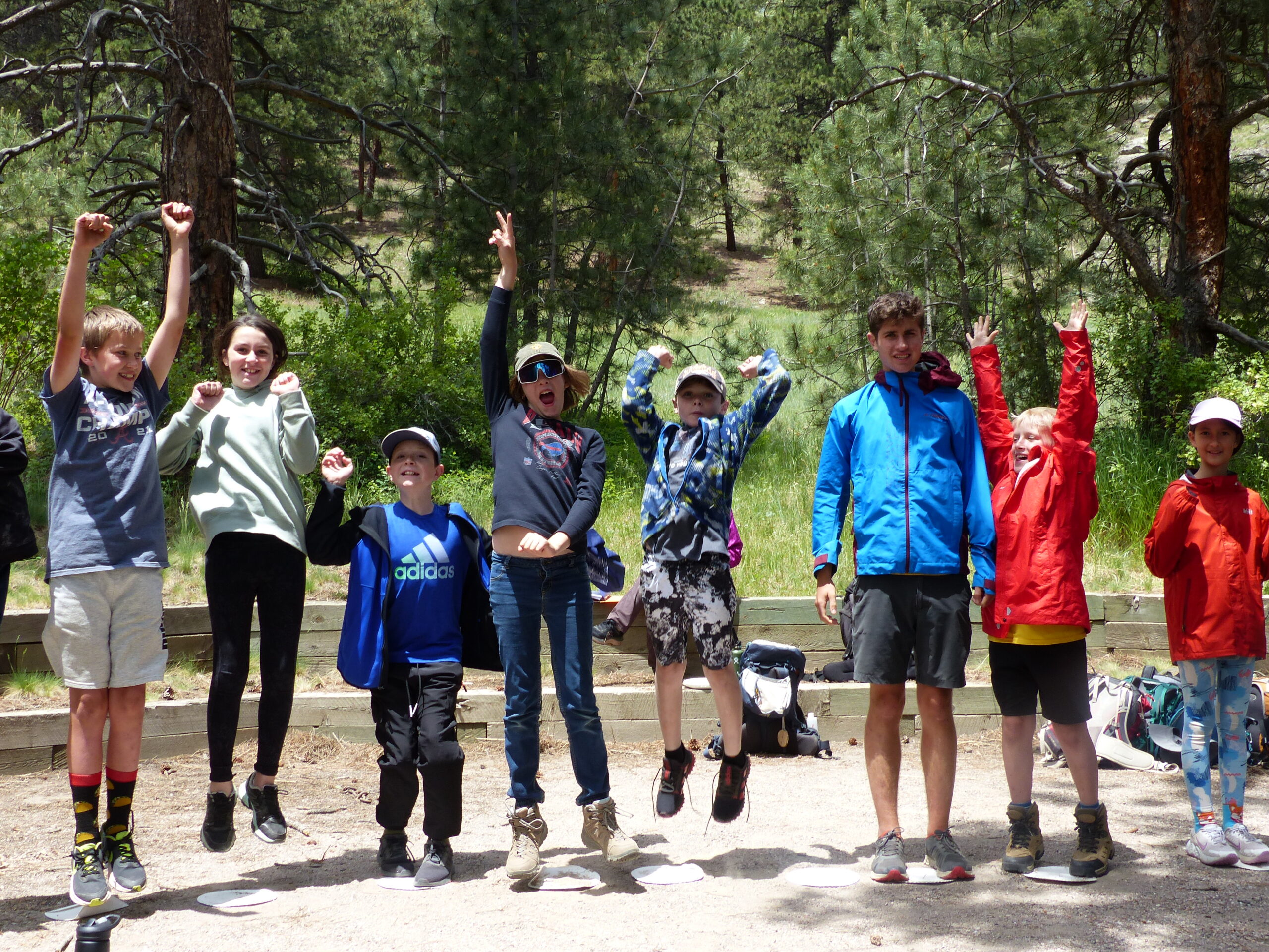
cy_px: 476
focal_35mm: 41
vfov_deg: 35.1
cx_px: 634
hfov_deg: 45.8
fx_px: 1503
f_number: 4
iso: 100
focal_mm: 7.4
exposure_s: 1/500
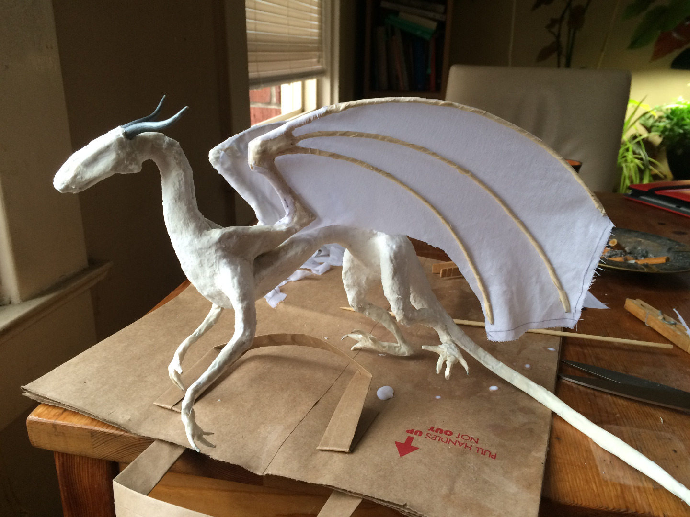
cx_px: 345
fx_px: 578
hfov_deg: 61.7
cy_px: 258
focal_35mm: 29
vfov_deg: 48.2
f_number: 2.2
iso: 100
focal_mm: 4.15
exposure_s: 1/30
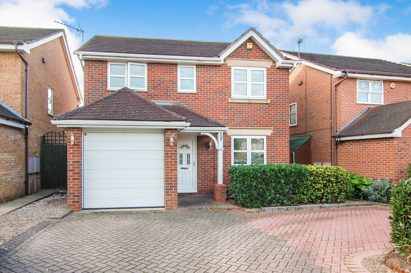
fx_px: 240
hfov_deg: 81.3
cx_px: 206
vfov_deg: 59.4
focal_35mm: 21
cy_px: 136
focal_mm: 14
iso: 400
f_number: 9
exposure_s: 1/125
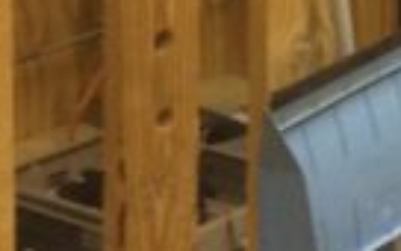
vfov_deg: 7.0
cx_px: 687
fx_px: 1891
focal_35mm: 173
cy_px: -440
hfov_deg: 11.4
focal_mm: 4.15
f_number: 2.2
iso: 200
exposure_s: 1/30
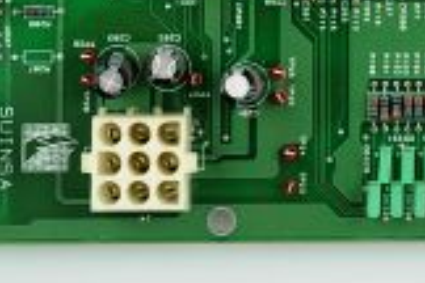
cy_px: -90
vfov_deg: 8.1
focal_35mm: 167
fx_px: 1971
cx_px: 404
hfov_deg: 12.2
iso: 800
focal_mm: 45
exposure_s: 1/100
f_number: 9
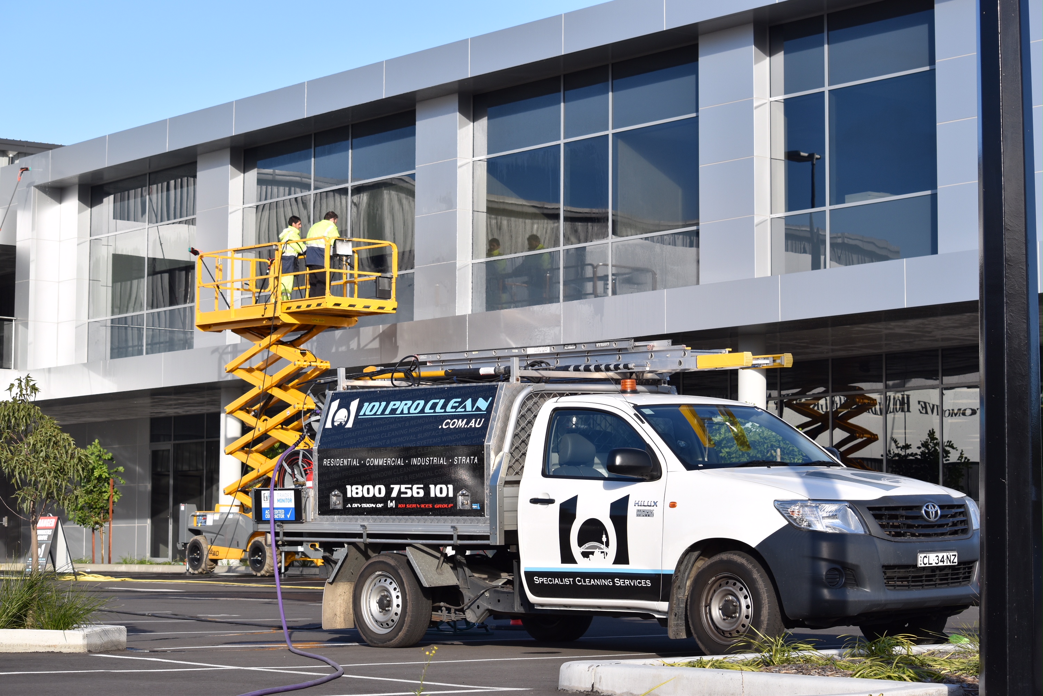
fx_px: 2520
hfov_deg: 23.4
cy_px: 348
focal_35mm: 87
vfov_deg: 15.7
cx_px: 522
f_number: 9
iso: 200
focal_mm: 58
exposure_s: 1/400
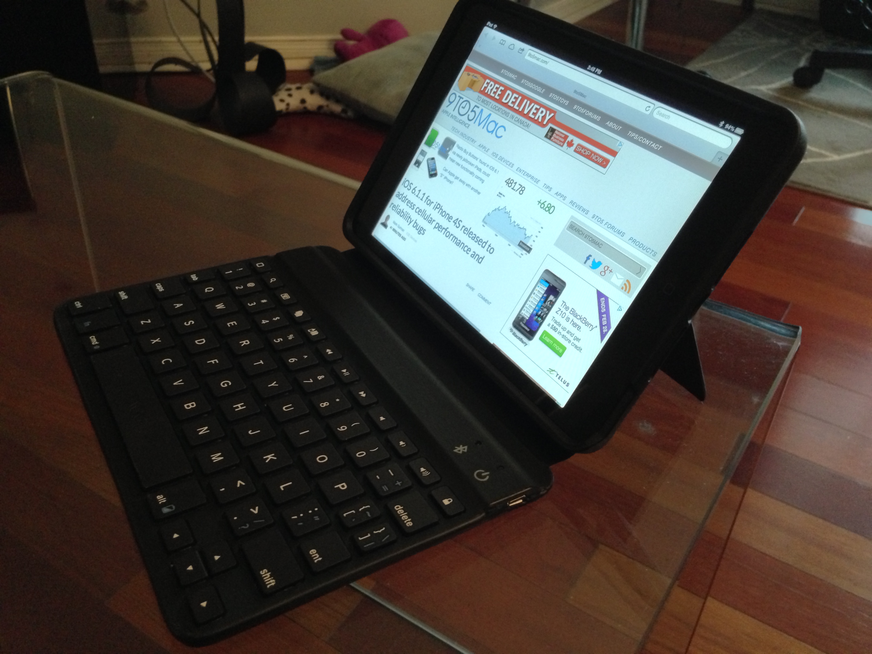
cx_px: 436
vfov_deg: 42.9
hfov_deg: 55.4
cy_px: 327
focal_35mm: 33
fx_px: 831
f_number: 2.4
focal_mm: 4.13
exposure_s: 1/15
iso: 500
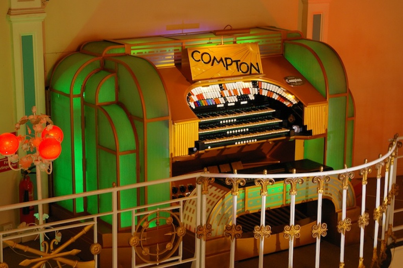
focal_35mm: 82
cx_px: 202
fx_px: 923
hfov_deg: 24.6
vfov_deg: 16.5
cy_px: 134
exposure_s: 1/45
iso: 800
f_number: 5.6
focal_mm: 55
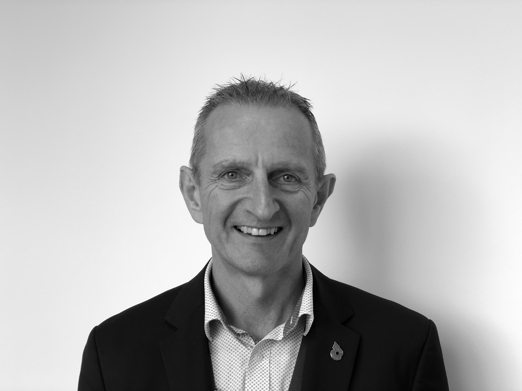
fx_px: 860
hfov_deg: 33.8
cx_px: 261
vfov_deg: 25.7
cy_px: 196
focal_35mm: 57
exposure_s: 1/33
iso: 50
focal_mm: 6.6
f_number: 2.8
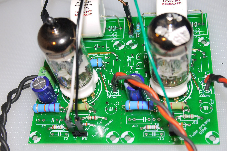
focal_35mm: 59
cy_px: 75
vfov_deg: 23.0
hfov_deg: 33.9
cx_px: 113
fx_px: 372
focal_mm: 28
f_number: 7.1
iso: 160
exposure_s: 1/50
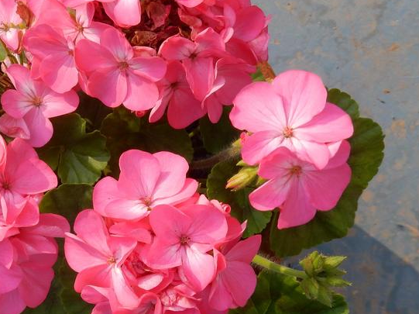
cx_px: 85
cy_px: 181
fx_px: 1343
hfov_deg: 17.6
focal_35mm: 111
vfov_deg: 13.3
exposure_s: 1/400
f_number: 4.5
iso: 125
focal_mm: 10.7
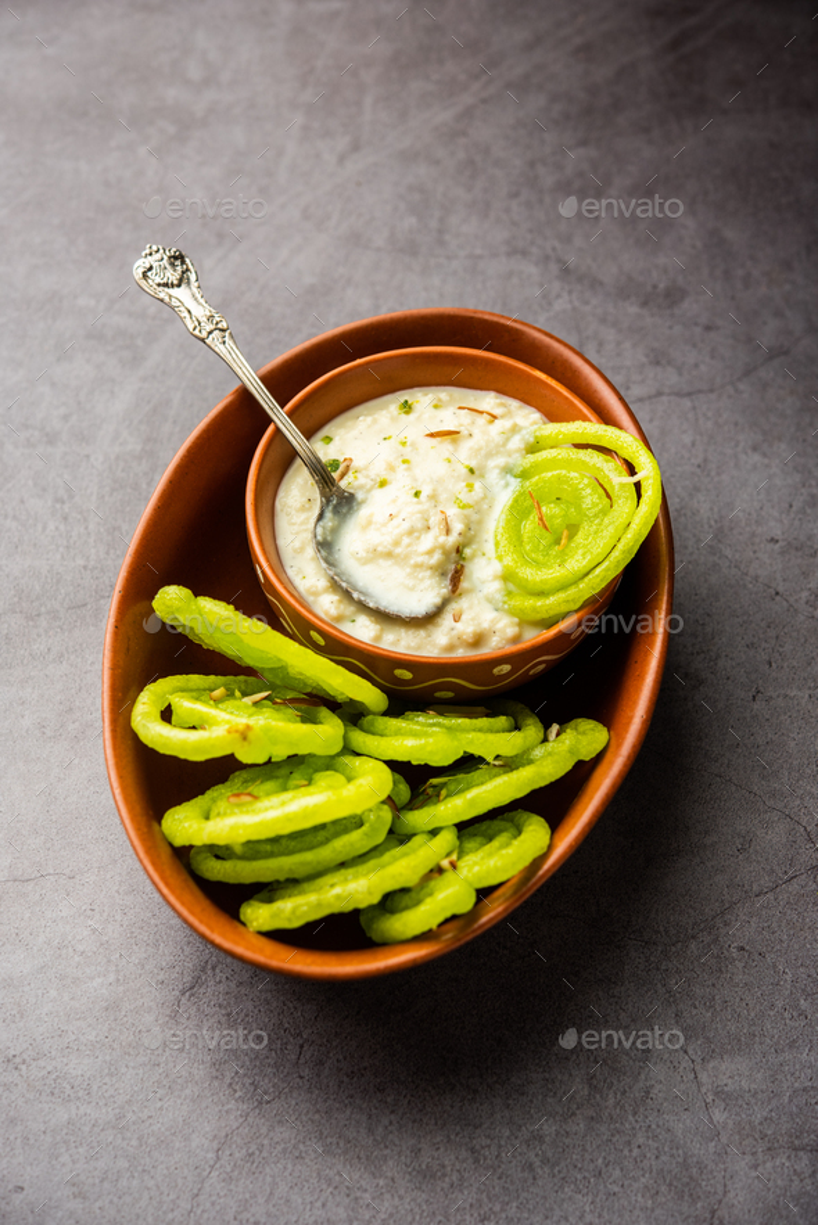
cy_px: 612
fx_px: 2043
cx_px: 409
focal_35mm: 60
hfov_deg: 22.6
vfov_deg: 33.4
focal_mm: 60
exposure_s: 1/125
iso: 100
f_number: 6.3
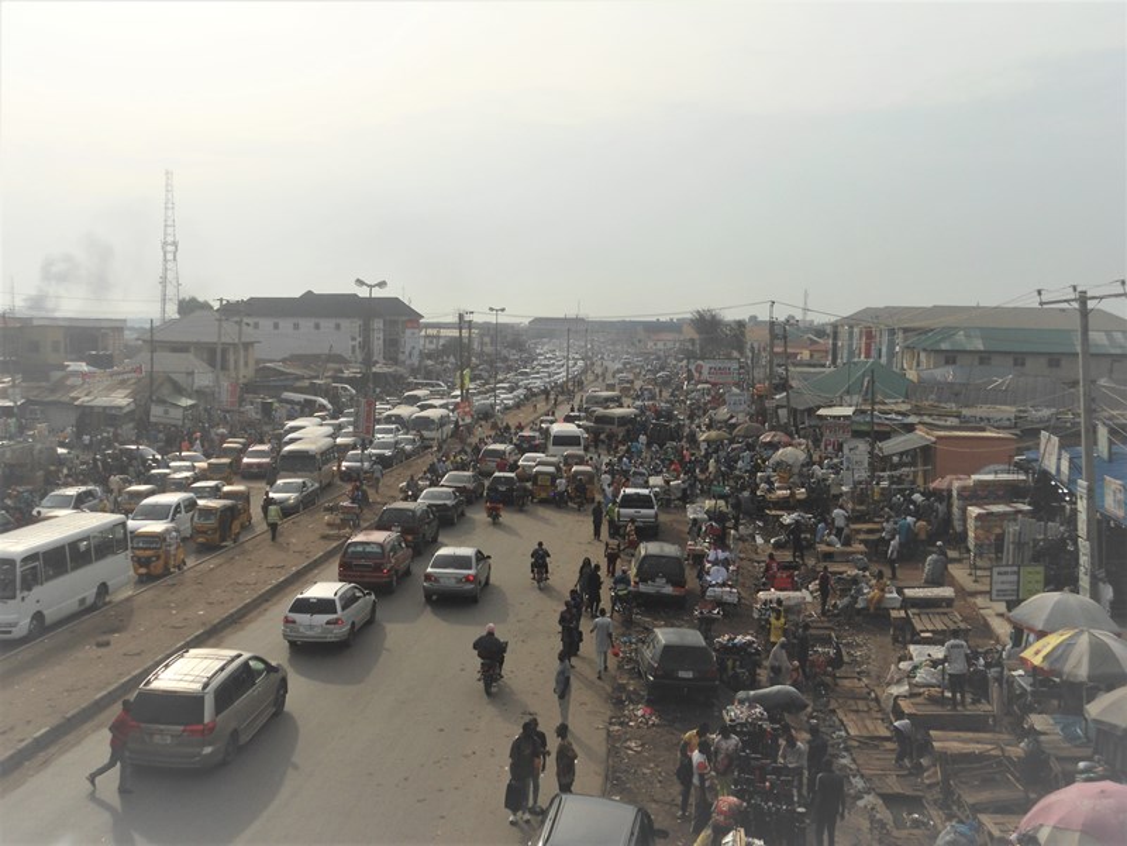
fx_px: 1205
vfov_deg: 38.7
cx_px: 564
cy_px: 423
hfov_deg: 50.1
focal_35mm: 37
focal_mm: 6.7
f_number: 9.2
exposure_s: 1/250
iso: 80
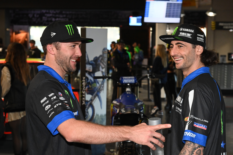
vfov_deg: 19.5
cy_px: 78
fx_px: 453
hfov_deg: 28.8
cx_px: 116
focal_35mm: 70
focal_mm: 70
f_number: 5.6
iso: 8000
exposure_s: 1/160
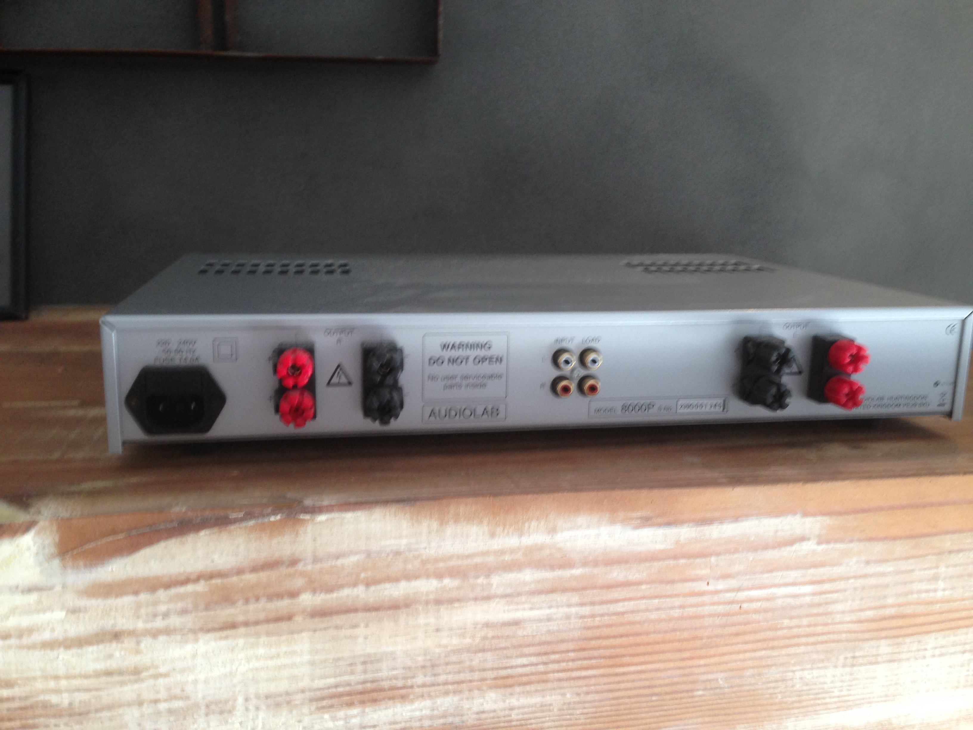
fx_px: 928
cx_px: 486
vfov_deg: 42.9
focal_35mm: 33
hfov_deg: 55.4
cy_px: 365
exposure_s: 1/20
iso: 100
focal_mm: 4.12
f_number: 2.4
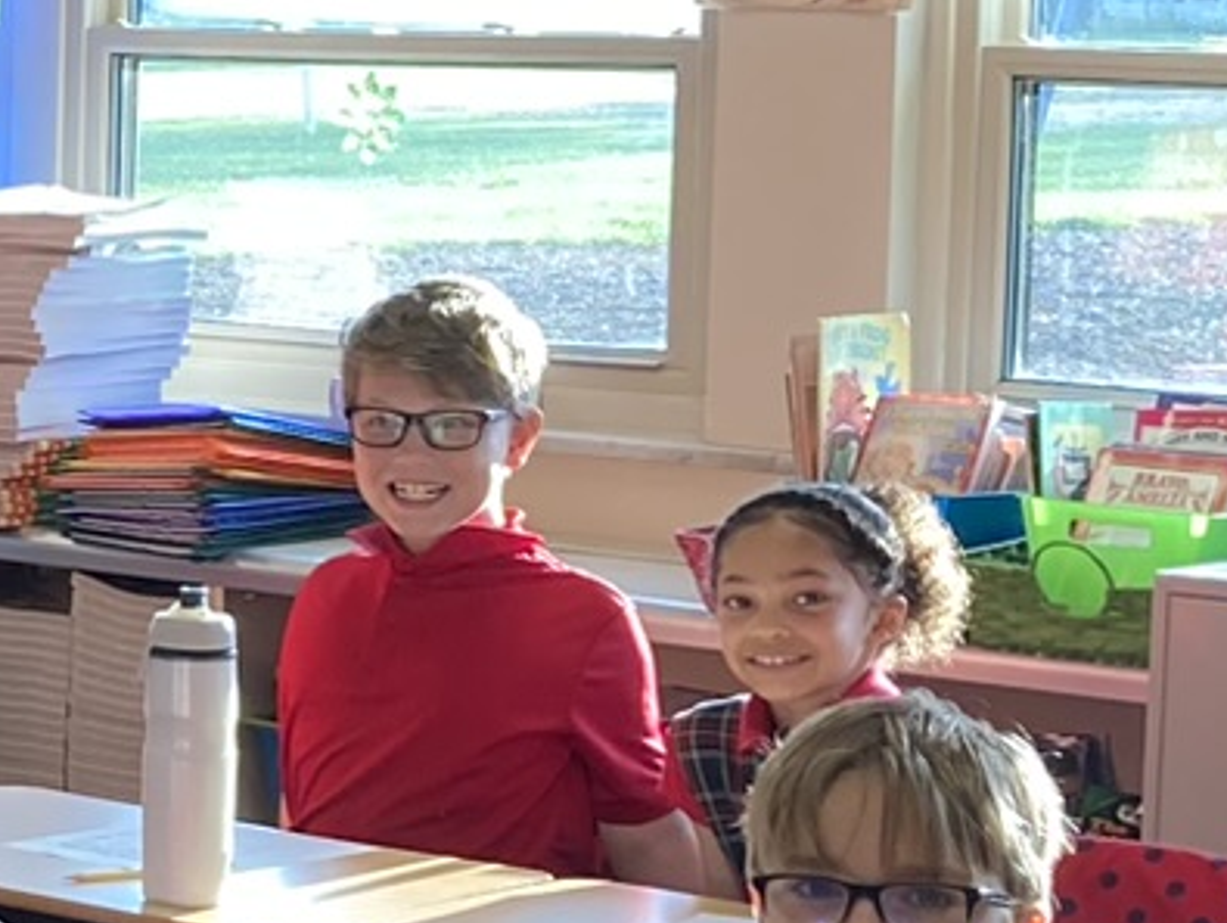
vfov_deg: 10.2
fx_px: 5144
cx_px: -1072
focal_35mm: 145
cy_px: 420
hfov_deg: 12.3
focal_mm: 3.99
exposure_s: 1/120
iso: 64
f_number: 1.8
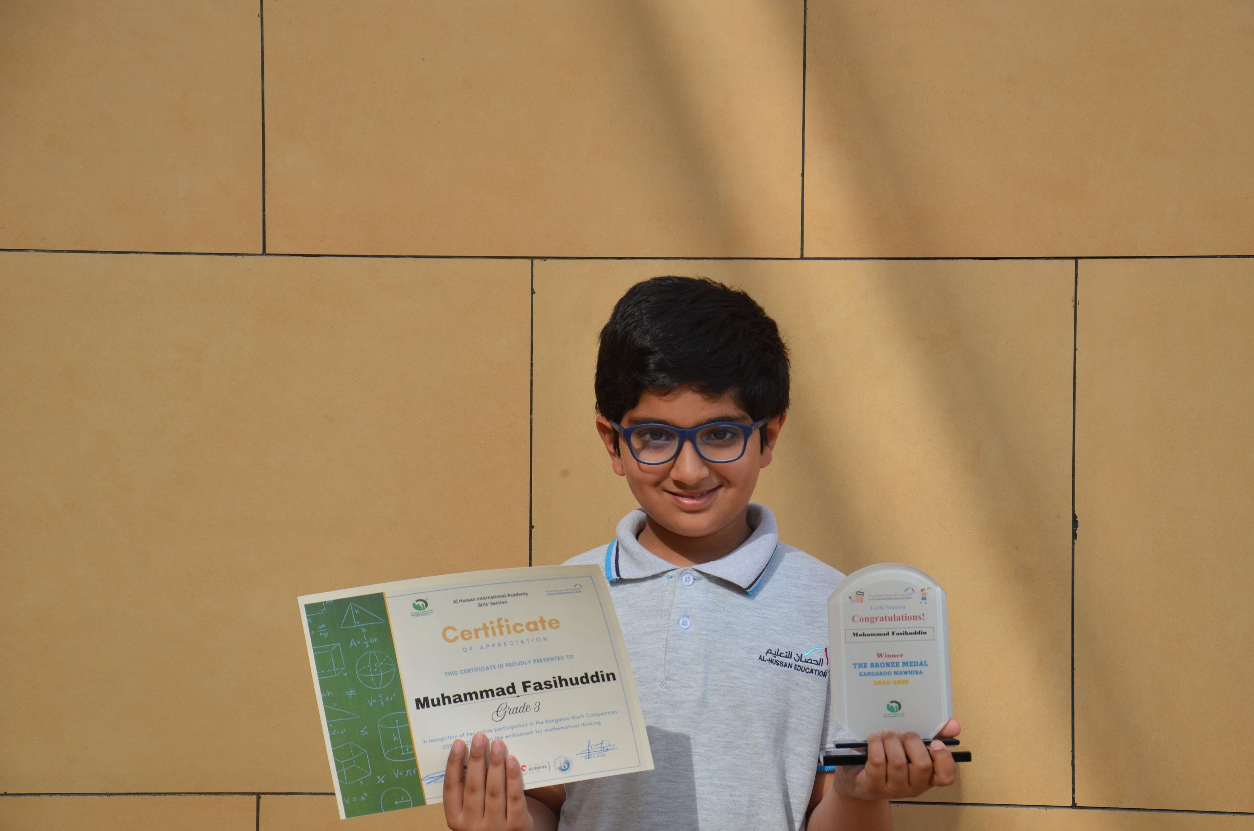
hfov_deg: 22.0
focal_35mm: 93
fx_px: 3233
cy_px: 416
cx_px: 627
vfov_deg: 14.6
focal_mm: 62
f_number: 5.6
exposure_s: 1/500
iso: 200
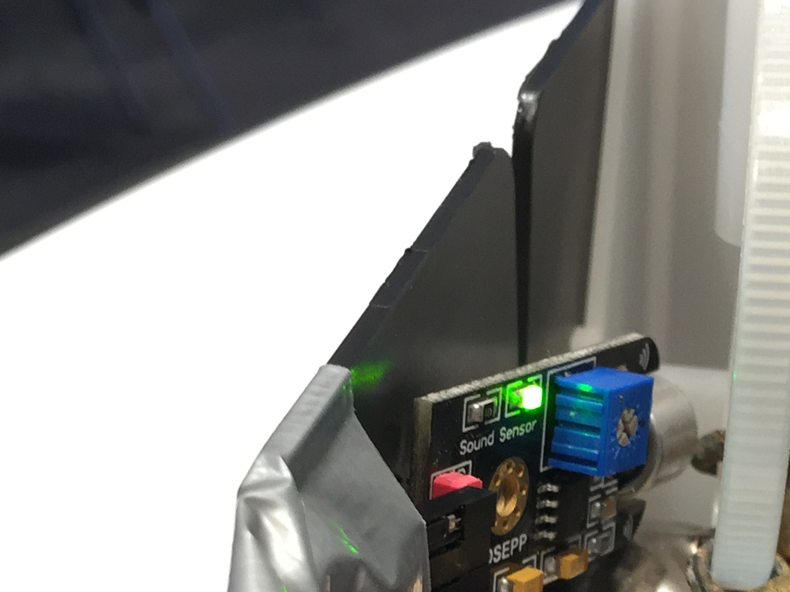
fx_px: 1894
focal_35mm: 83
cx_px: 499
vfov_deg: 17.4
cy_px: 595
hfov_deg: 23.5
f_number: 2.2
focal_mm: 4.15
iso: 80
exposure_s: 1/30
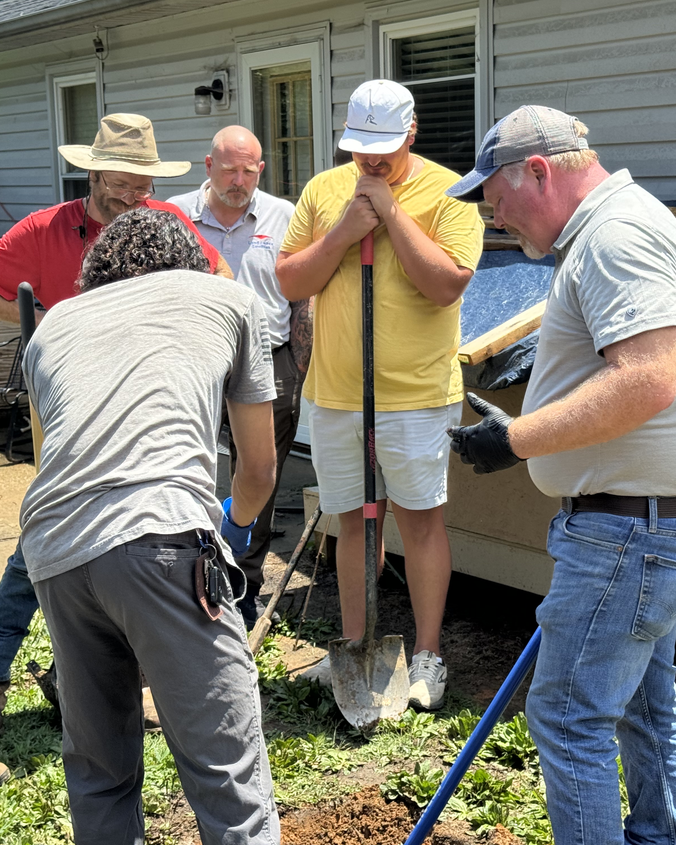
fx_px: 1576
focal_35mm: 63
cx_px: 309
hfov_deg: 24.2
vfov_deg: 30.0
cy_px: 421
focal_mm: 6.76
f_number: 1.78
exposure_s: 1/1984
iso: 64
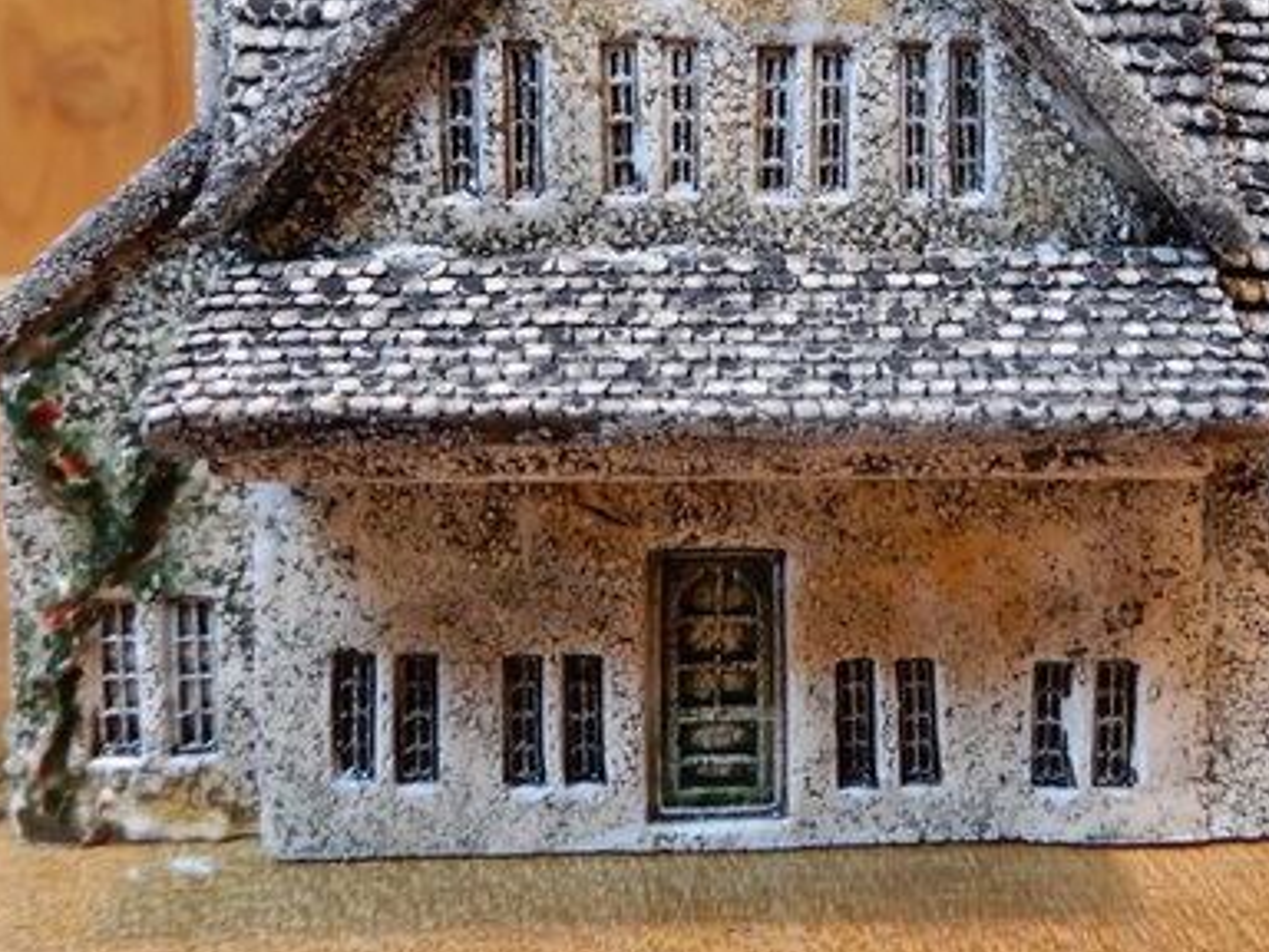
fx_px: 1466
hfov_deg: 46.3
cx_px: 803
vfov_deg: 34.8
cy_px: 182
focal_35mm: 40
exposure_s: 1/30
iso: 280
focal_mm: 4.3
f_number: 3.4
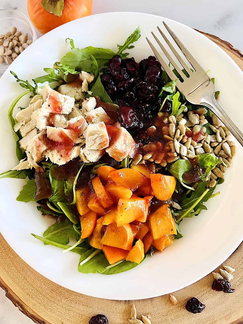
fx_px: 243
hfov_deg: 53.1
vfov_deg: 67.3
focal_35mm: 26
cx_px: 122
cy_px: 162
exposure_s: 1/60
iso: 160
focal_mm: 5.7
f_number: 1.5
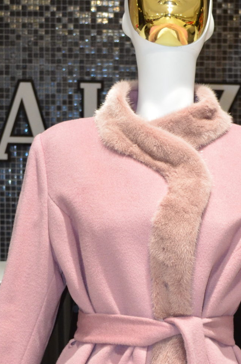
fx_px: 1029
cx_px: 145
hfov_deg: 13.3
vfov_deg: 19.7
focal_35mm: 102
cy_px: 333
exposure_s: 1/60
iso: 1000
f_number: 4.2
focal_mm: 26
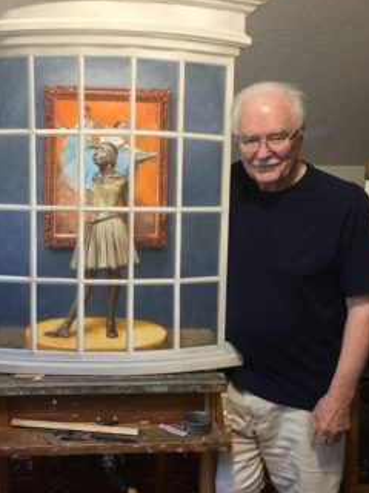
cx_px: 139
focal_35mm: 38
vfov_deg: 49.0
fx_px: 541
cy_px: 229
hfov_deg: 37.4
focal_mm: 4.15
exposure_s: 1/15
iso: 100
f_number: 2.2
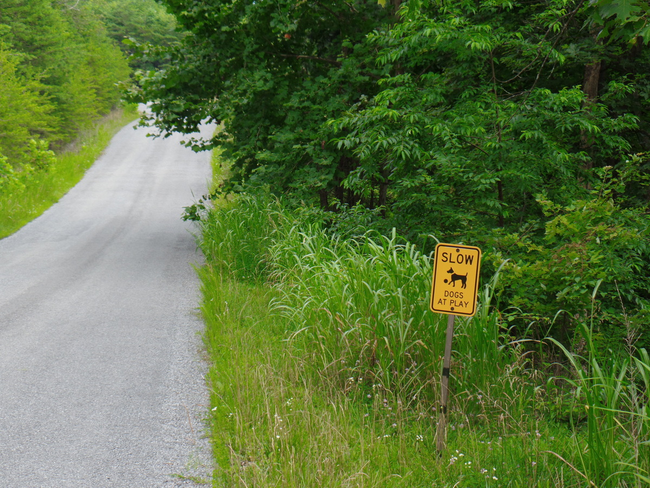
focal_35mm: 78
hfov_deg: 25.0
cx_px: 325
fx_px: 1465
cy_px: 244
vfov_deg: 18.9
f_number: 3.8
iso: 100
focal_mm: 13.9
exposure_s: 1/180
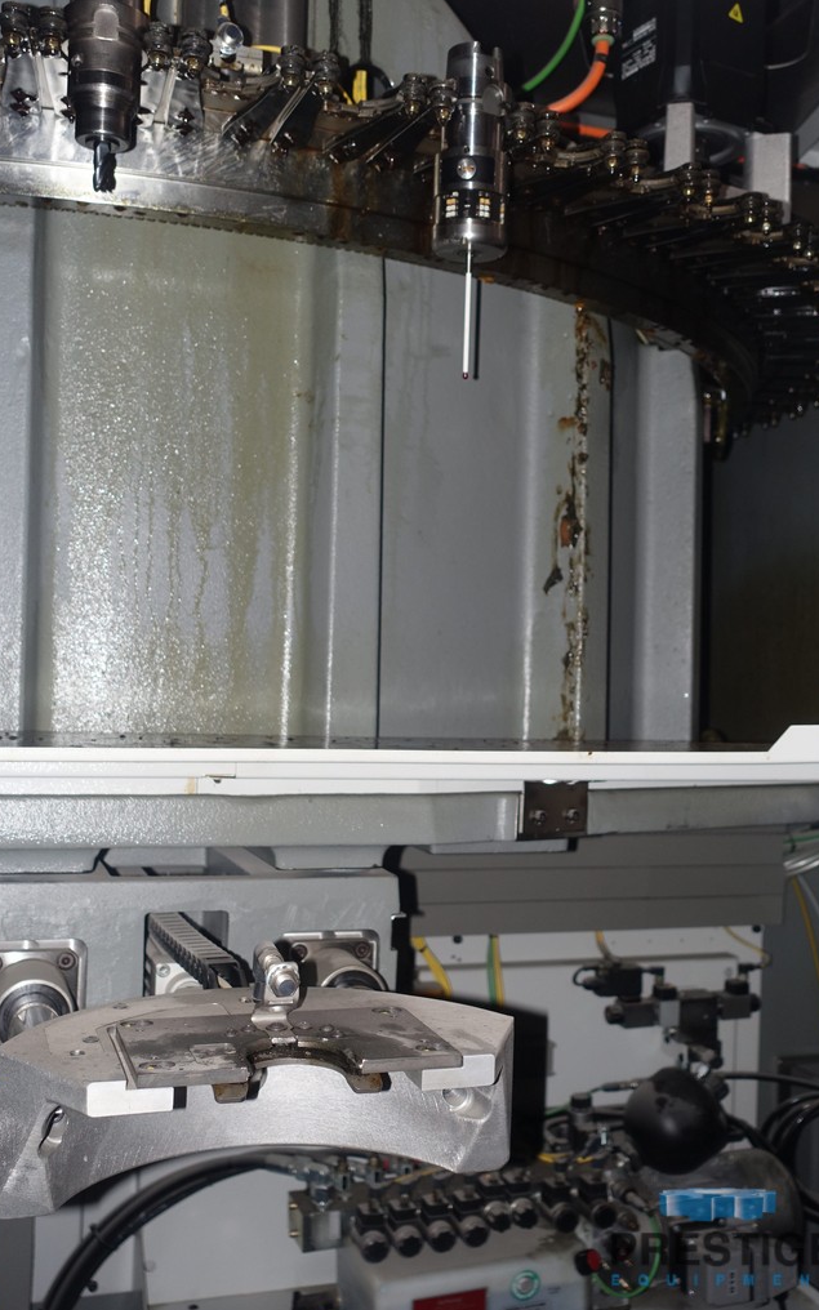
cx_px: 429
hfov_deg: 34.4
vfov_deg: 52.7
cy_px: 659
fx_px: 1321
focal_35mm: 37
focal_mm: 13.34
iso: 200
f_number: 2.8
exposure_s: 1/30
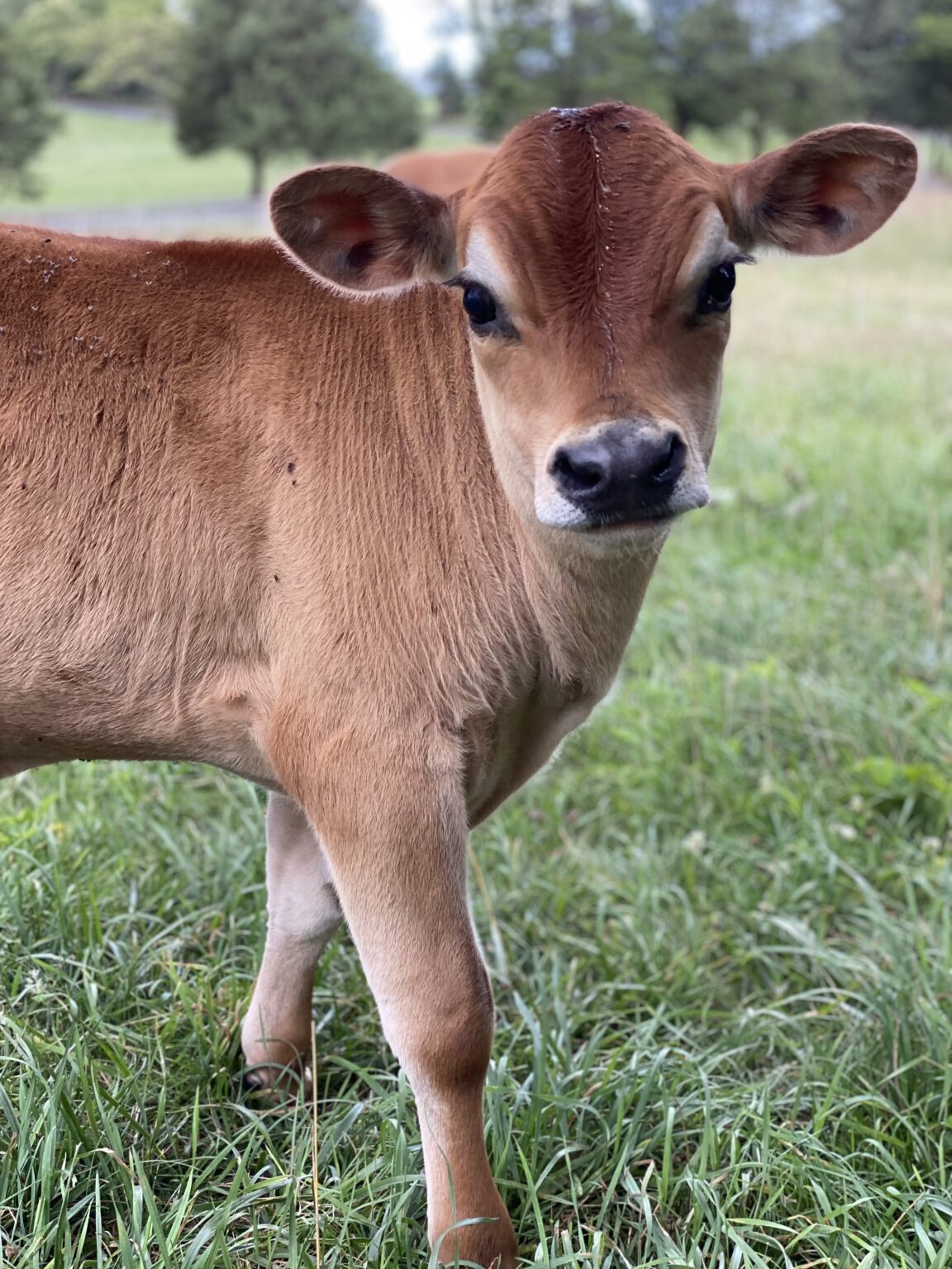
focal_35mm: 52
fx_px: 1907
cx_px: 476
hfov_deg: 28.0
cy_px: 634
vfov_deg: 36.8
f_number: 2
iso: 40
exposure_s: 1/122
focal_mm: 6
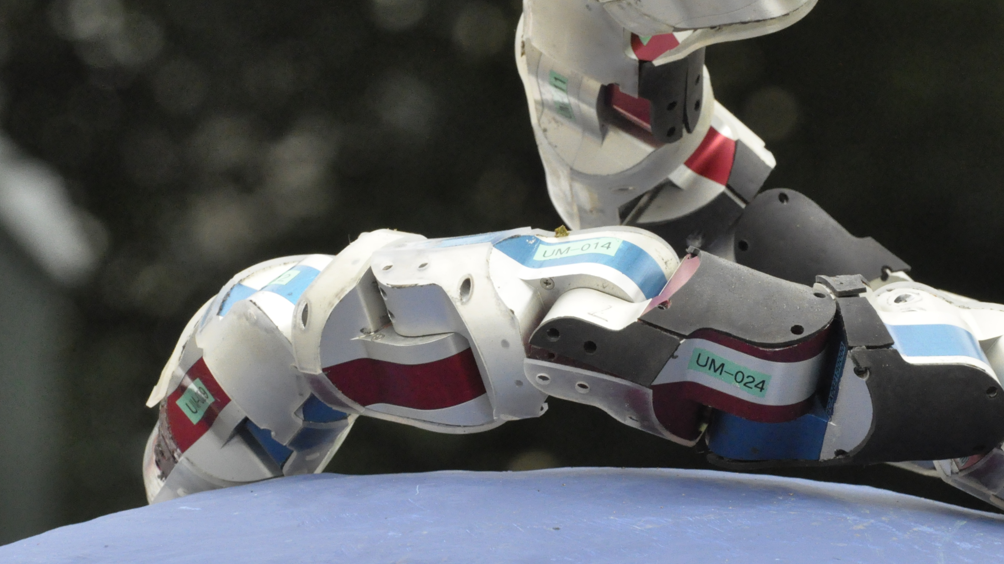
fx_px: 13577
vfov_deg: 2.4
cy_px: 115
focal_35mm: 510
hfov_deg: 4.2
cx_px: 700
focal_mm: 230
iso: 3200
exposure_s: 1/500
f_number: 18
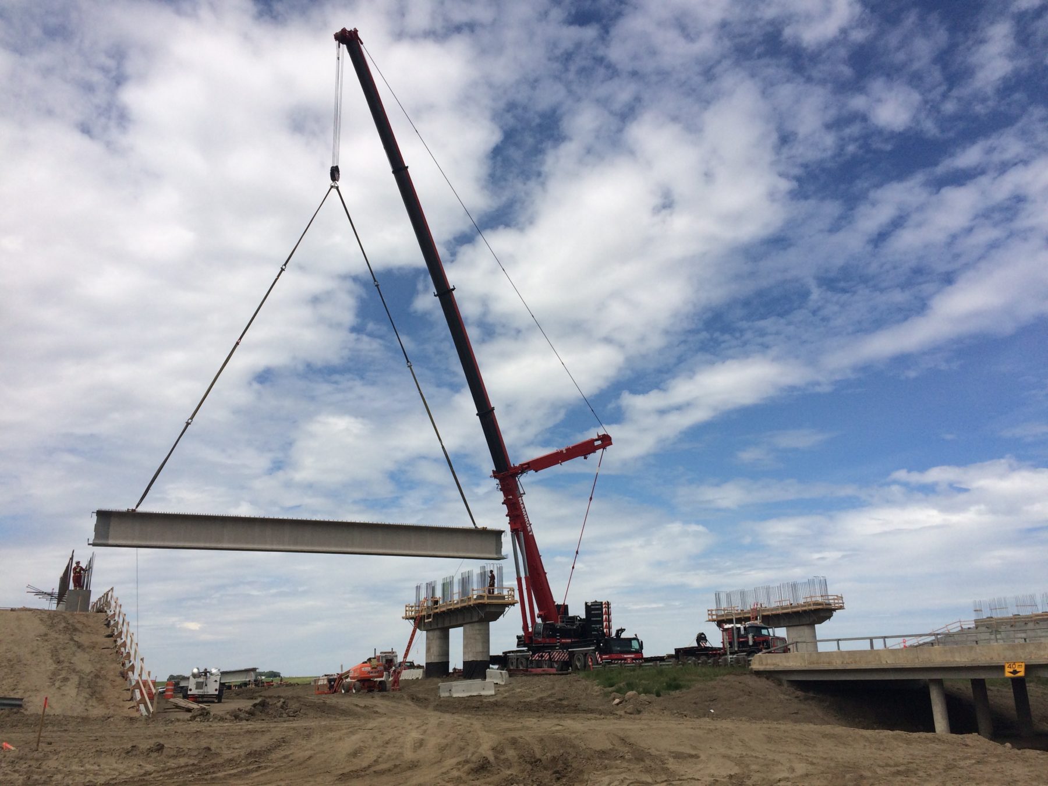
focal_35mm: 29
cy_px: 393
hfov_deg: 61.7
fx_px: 878
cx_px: 524
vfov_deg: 48.2
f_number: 2.2
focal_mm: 4.15
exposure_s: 1/5128
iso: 40
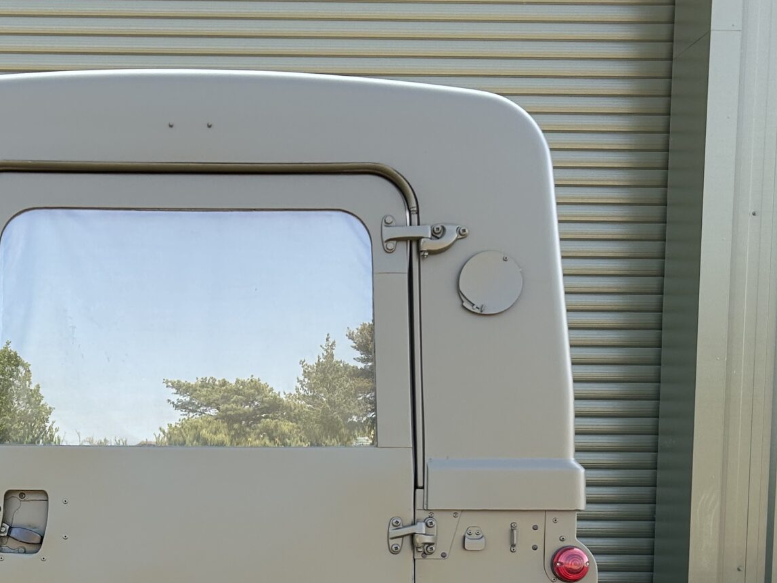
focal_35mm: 58
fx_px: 1302
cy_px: 561
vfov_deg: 24.3
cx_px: 163
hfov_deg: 32.4
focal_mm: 5.7
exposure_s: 1/340
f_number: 1.5
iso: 50
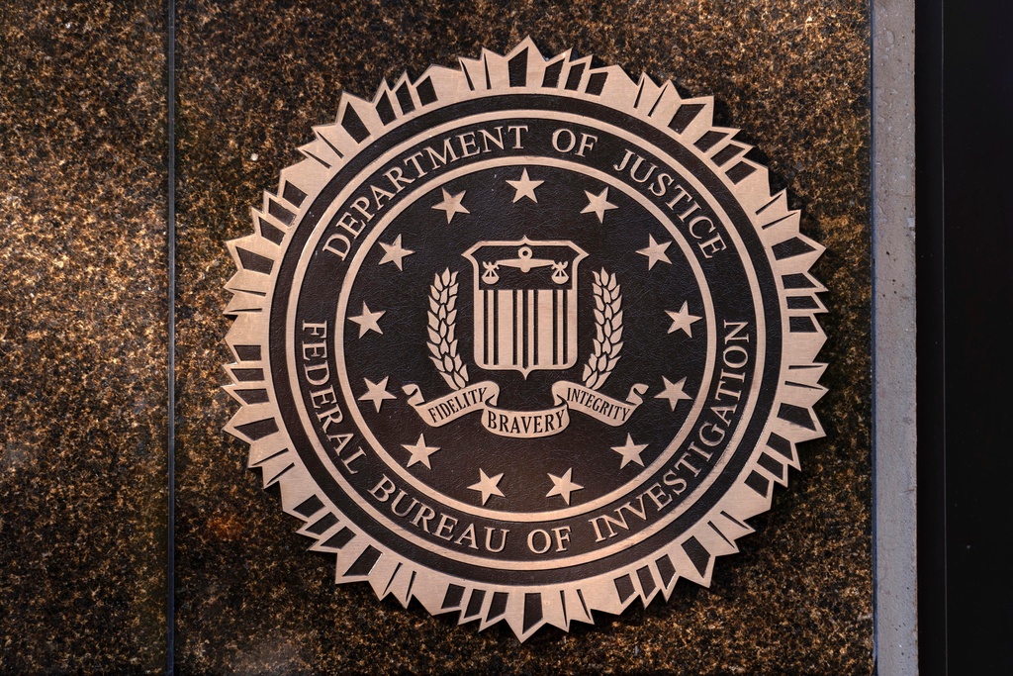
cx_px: 506
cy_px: 338
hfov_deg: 10.4
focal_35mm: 197
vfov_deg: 7.0
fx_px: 5544
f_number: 5
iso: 80
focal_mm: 197
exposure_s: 1/160
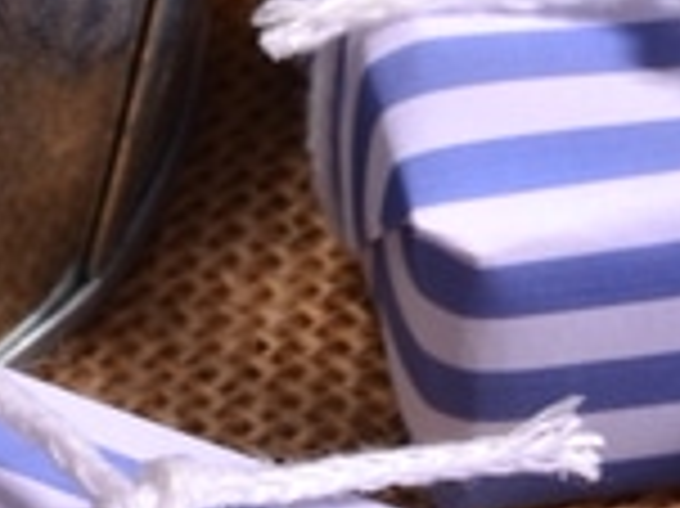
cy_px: -811
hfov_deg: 3.5
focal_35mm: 573
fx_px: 11247
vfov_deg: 2.6
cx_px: -86
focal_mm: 60
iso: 100
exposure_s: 1/100
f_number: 11
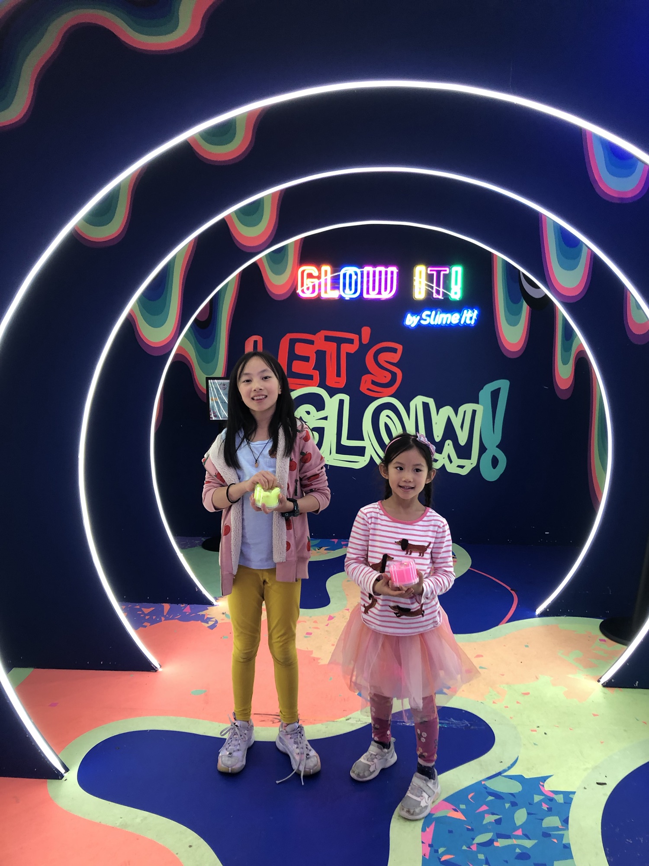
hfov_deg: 49.7
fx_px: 700
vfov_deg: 63.4
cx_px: 324
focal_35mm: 28
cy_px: 433
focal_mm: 4
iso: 40
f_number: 1.8
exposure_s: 1/17
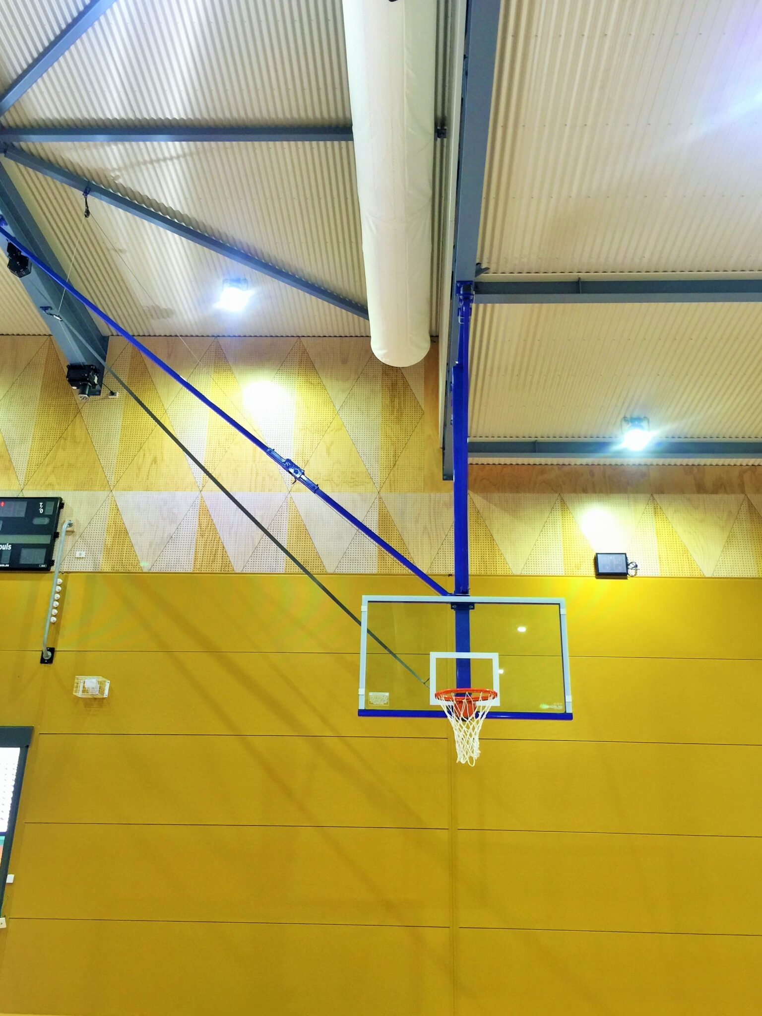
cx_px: 381
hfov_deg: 48.2
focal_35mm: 29
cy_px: 508
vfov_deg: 61.7
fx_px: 851
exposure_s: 1/33
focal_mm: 4.15
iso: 40
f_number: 2.2
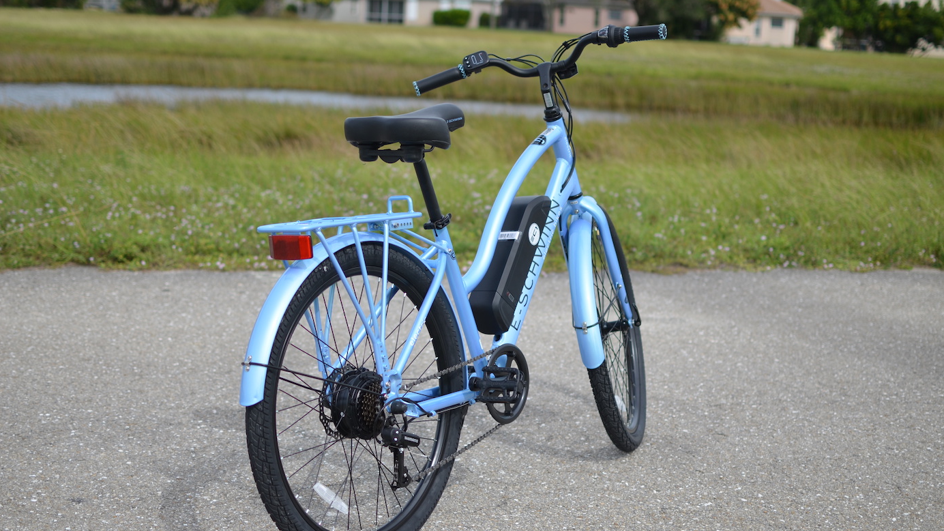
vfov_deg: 21.6
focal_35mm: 56
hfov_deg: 37.5
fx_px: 1390
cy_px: 291
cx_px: 475
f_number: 2
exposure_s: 1/3200
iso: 100
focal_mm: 35
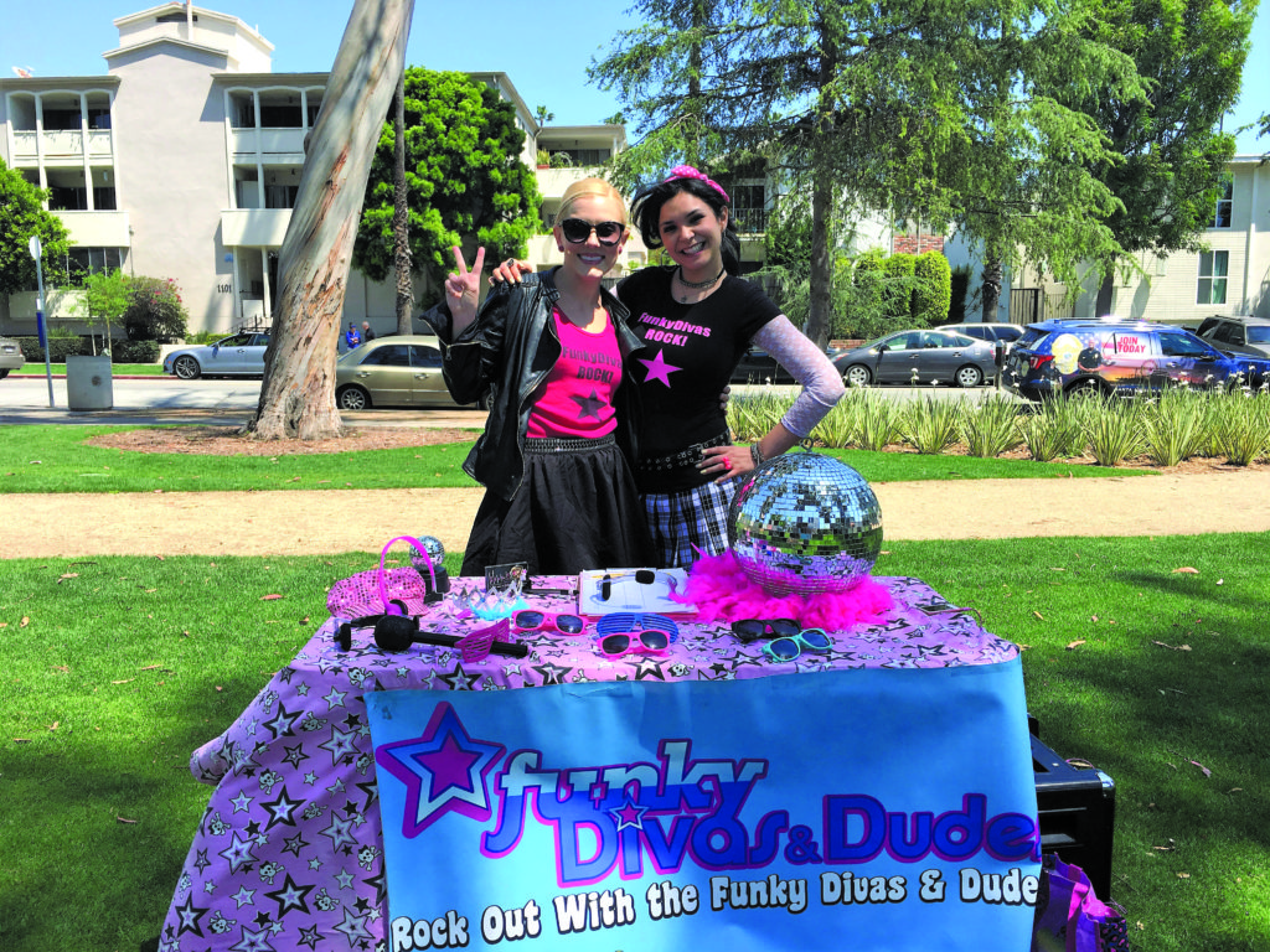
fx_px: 1064
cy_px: 476
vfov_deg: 48.2
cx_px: 635
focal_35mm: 29
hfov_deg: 61.7
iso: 25
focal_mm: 4.15
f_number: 2.2
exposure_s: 1/1083
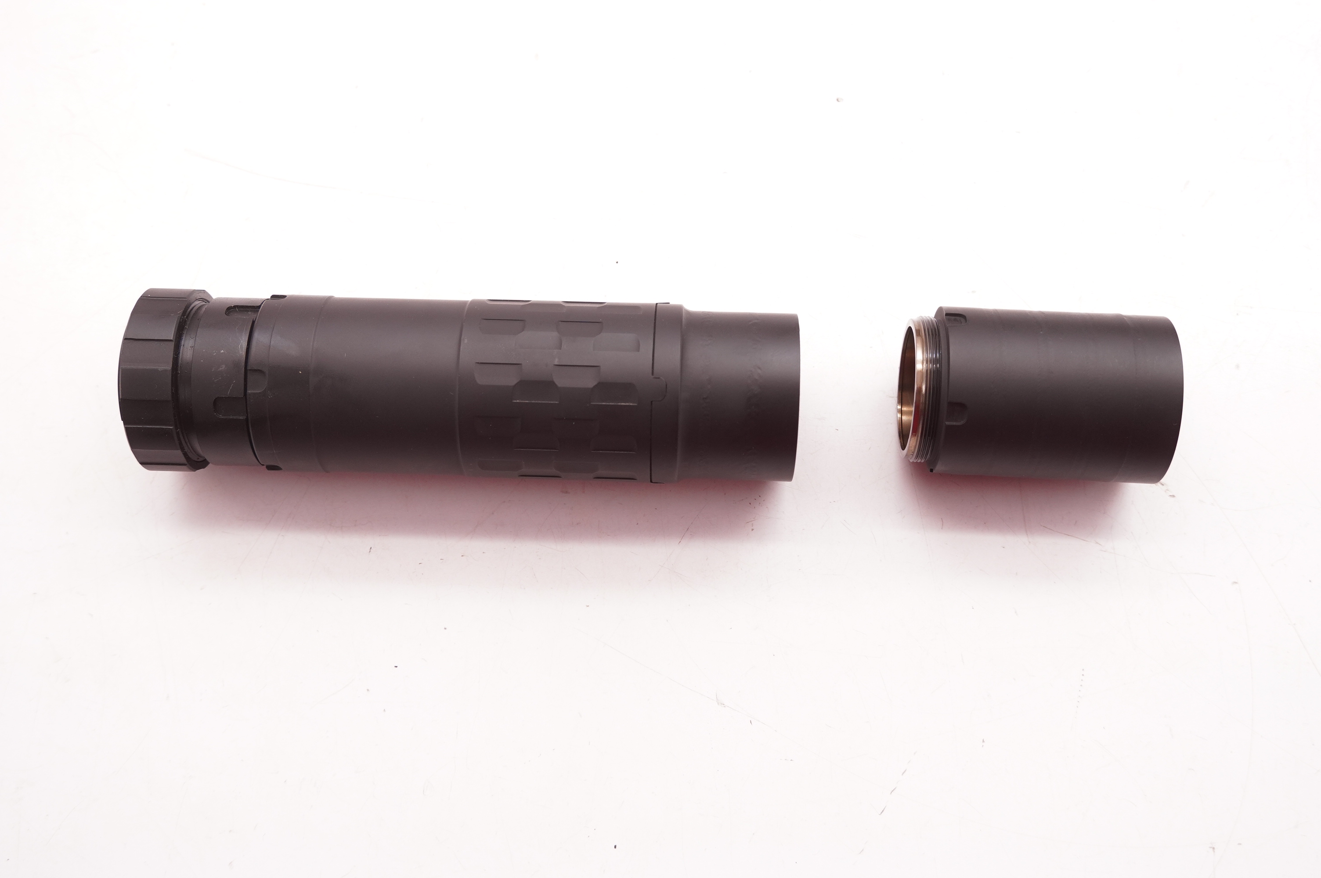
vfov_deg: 31.8
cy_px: 439
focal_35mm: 42
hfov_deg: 46.4
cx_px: 660
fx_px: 1540
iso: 800
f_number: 5.6
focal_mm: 28
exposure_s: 1/125
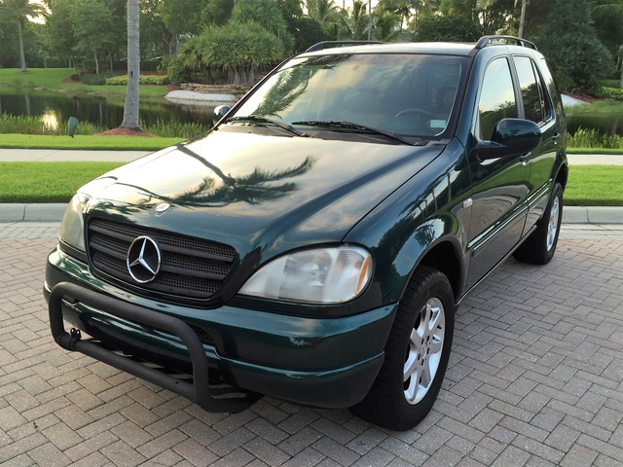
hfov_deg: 61.7
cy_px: 234
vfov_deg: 48.2
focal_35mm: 29
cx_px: 312
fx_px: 522
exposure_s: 1/120
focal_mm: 4.15
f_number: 2.2
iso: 40
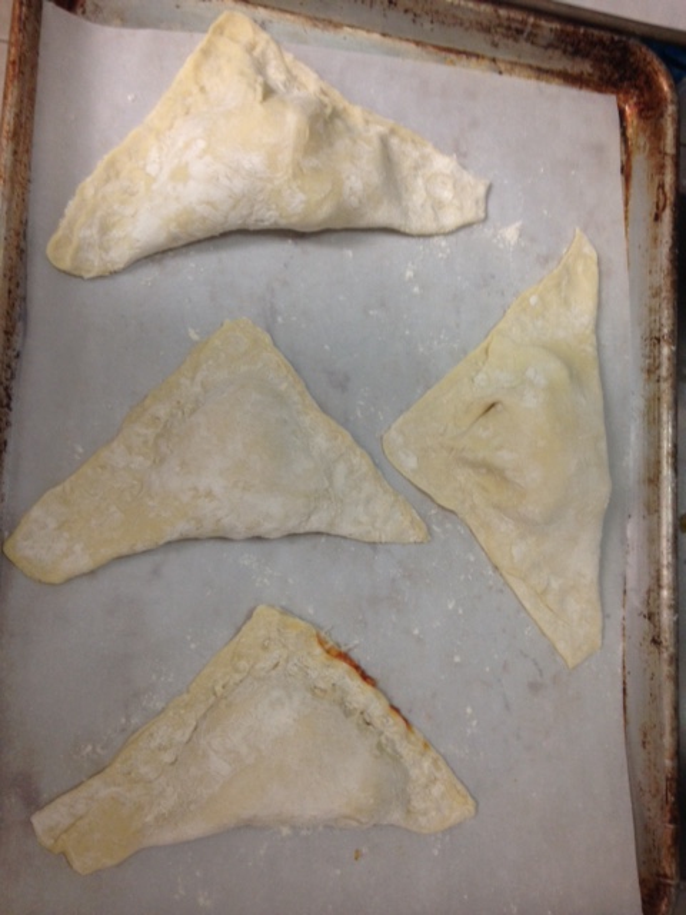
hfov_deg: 42.9
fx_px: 872
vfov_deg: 55.4
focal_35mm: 33
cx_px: 343
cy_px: 458
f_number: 2.4
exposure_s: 1/20
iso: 64
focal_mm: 4.12
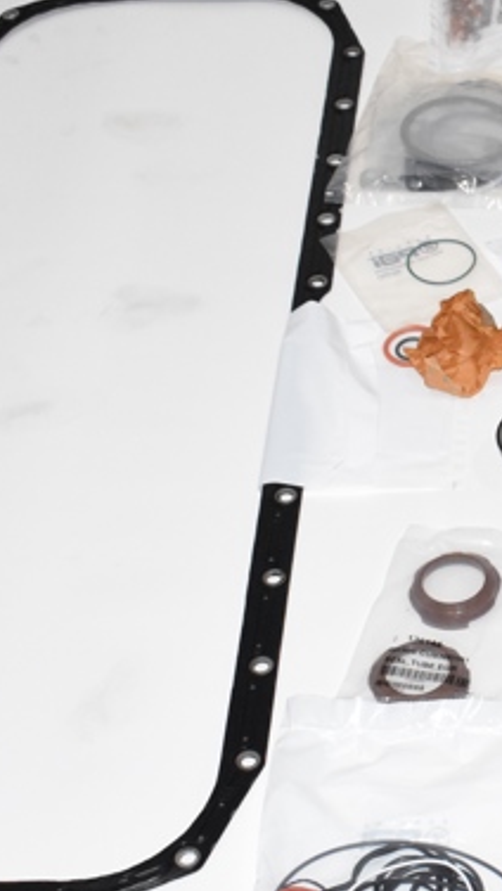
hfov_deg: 13.1
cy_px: 537
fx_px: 2055
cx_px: 760
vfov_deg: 24.4
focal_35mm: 87
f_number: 7.1
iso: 3200
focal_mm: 26
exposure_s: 1/100
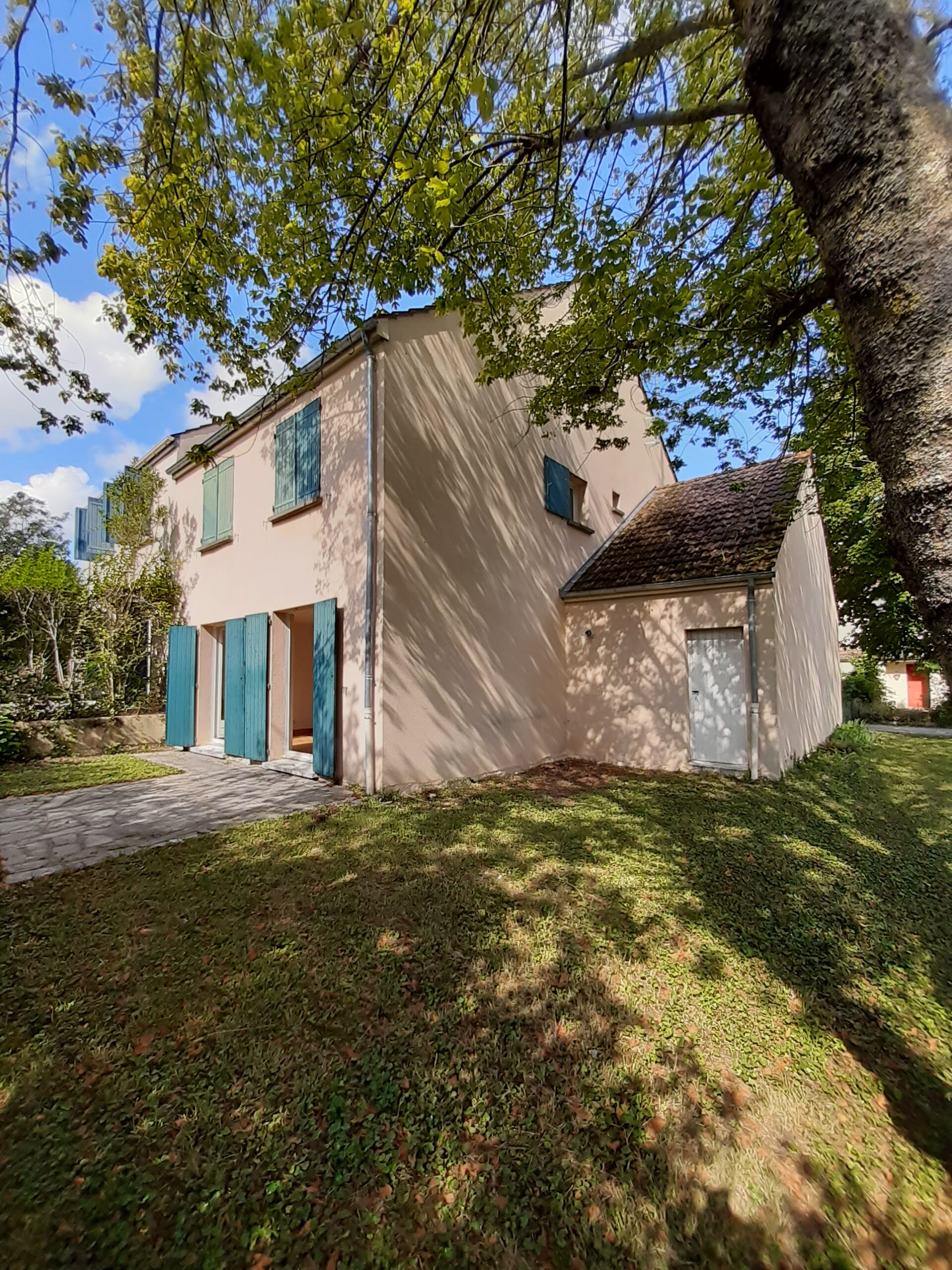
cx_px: 476
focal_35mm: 13
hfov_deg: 89.9
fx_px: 477
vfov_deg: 106.2
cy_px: 635
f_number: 2.2
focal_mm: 1.13
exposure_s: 1/426
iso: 40
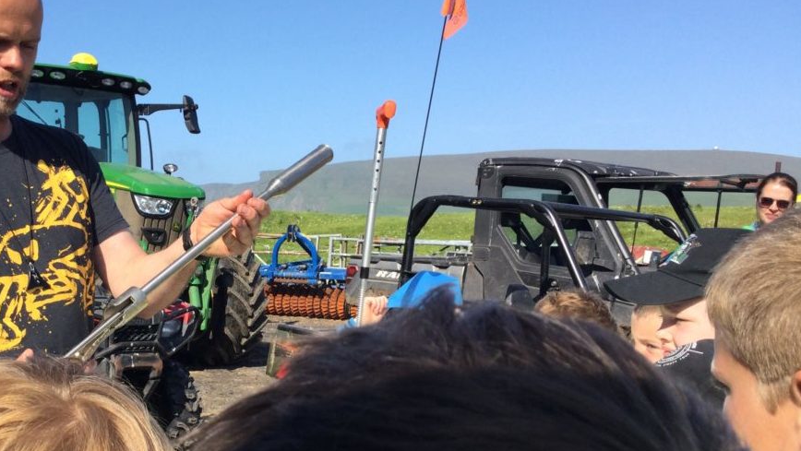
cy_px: 299
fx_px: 1041
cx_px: 223
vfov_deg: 24.3
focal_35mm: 49
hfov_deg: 41.1
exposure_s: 1/840
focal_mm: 3.3
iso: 25
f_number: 2.4
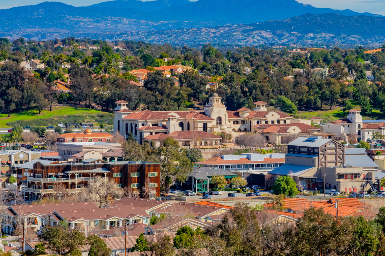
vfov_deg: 7.8
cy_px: 83
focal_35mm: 176
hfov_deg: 11.7
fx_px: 1882
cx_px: 253
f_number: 8
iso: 100
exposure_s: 1/250
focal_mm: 105
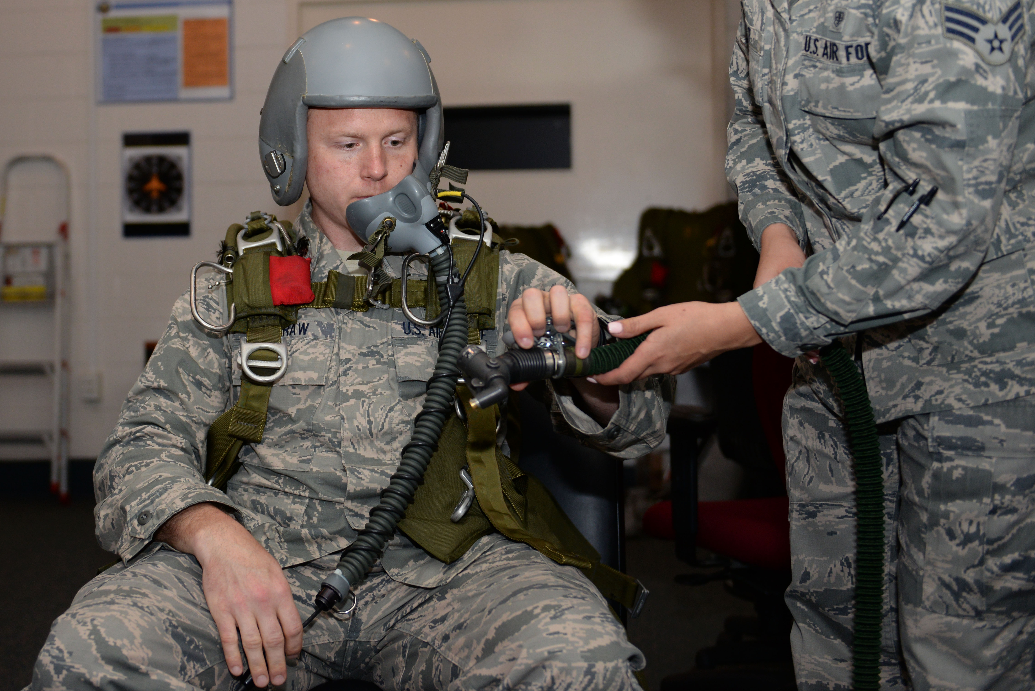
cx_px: 518
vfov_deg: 35.1
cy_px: 346
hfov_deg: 50.7
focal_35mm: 38
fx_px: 1093
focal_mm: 38
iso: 800
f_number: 2.8
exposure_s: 1/200
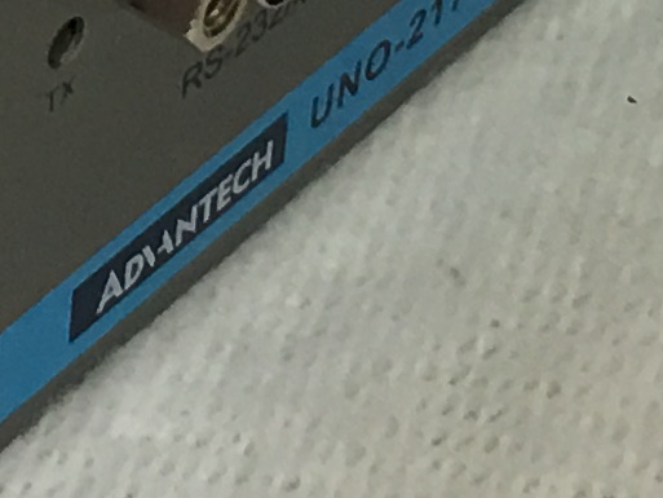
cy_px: -764
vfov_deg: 6.2
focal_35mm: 228
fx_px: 4368
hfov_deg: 8.5
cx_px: -269
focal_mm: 4.15
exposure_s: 1/33
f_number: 2.2
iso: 32
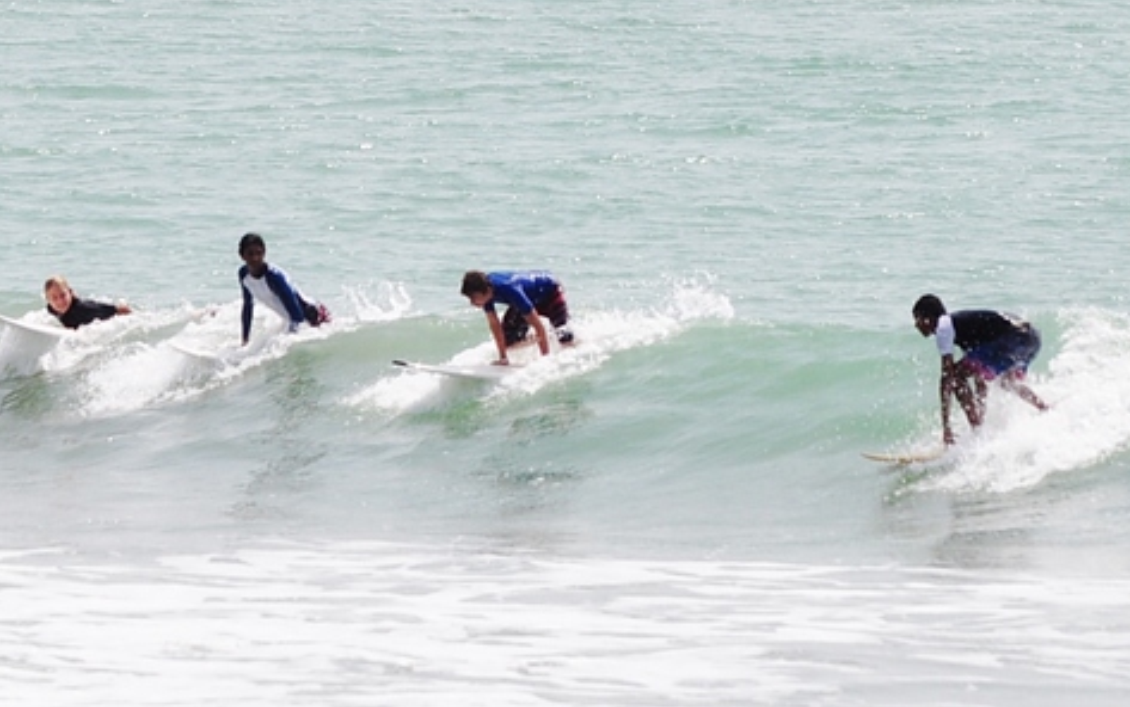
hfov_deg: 6.5
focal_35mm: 323
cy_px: 381
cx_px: 569
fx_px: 9951
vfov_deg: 4.1
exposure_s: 1/640
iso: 200
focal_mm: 200
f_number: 11
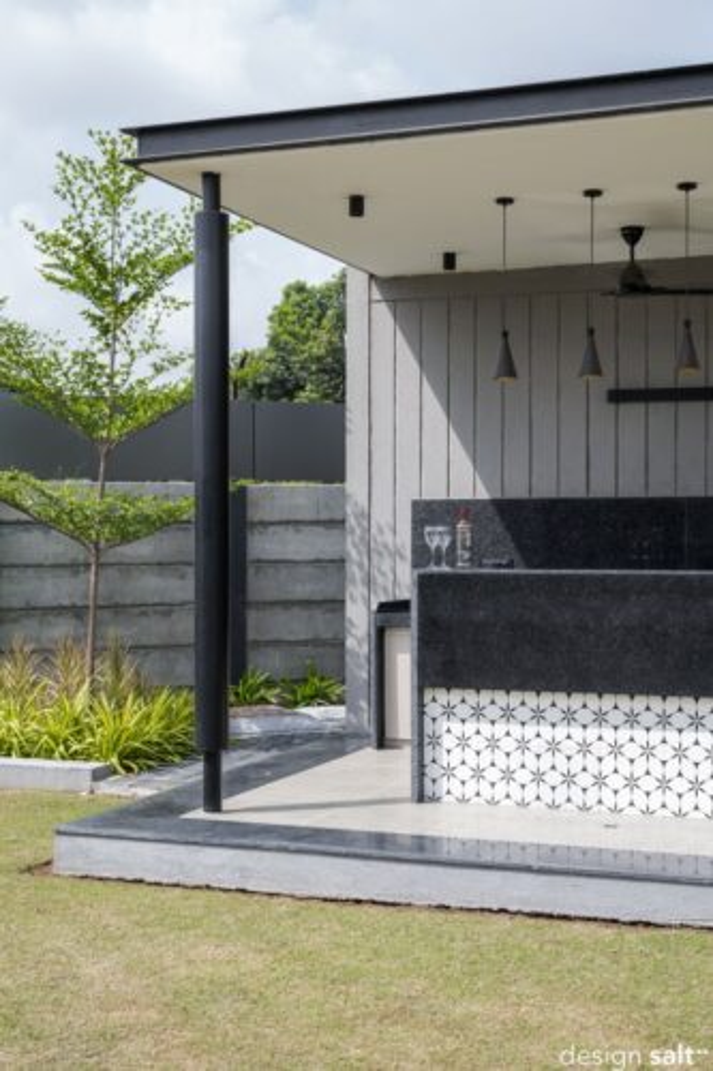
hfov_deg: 27.0
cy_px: 536
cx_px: 356
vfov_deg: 39.6
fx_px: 1486
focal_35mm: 50
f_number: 10
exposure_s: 1/100
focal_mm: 50
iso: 160
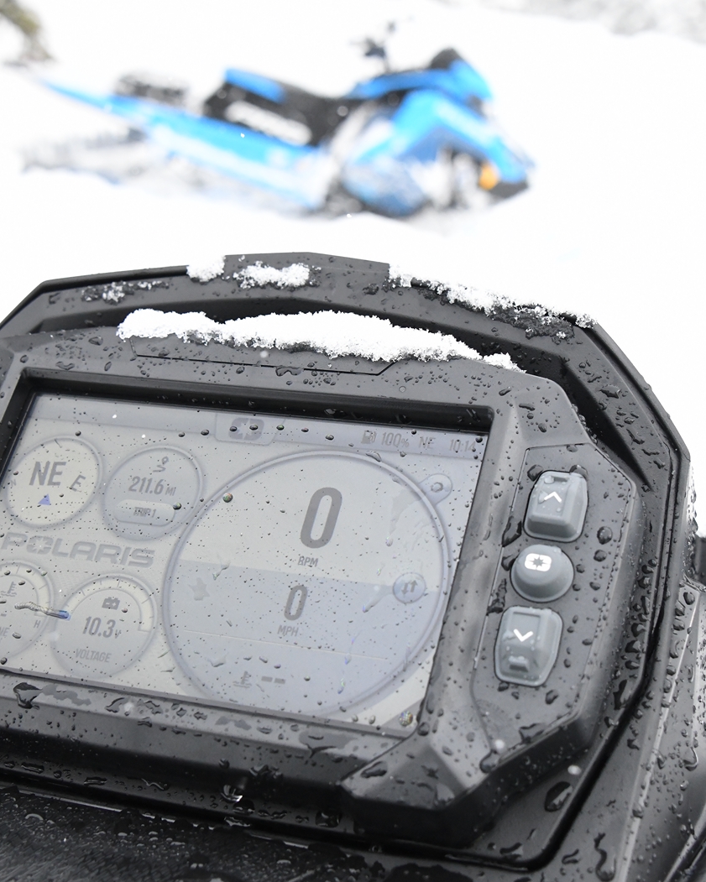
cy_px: 444
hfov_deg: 25.4
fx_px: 1567
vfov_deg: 31.4
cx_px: 379
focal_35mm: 60
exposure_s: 1/2500
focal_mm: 42
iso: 5600
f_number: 7.1
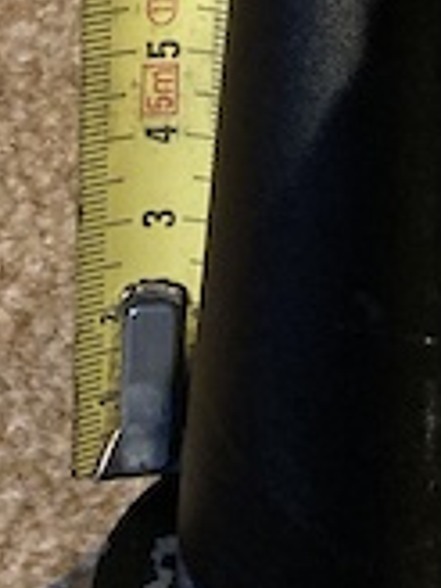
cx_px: 473
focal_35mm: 137
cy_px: -814
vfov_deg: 11.8
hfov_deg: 10.7
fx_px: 2327
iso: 400
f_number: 1.8
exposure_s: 1/34
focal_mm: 3.99
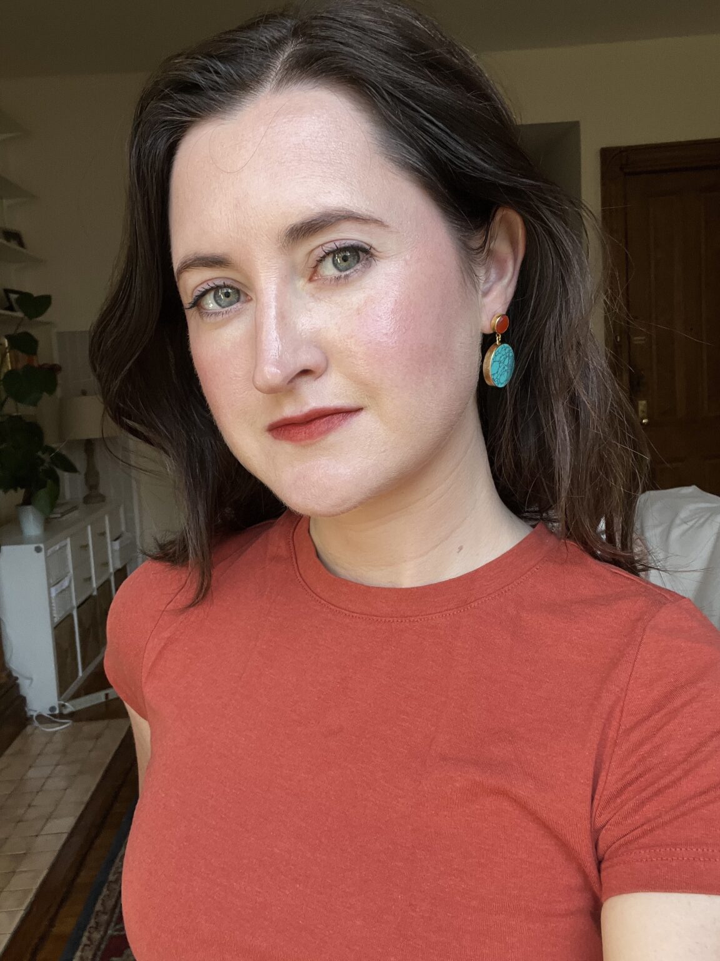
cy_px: 480
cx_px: 360
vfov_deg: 60.0
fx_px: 832
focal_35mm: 30
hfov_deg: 46.8
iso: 50
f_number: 2.2
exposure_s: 1/121
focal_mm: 2.71
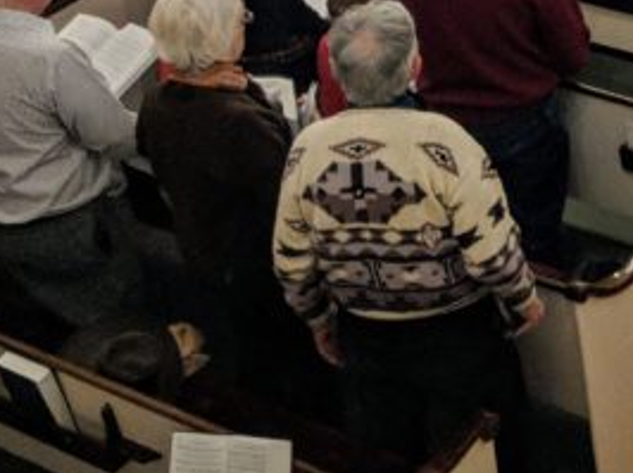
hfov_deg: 17.5
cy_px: -311
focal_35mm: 104
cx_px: 861
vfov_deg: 13.1
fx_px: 1900
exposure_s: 1/60
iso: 308
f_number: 1.8
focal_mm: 4.44
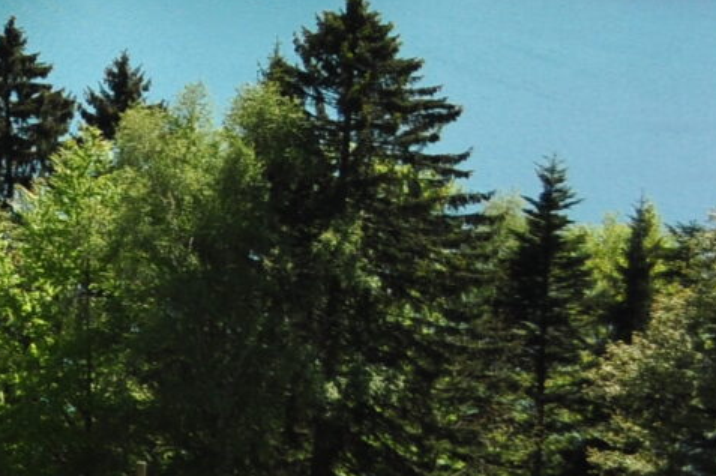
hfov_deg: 10.6
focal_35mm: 161
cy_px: -120
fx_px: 3199
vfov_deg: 8.4
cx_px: -1112
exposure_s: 1/800
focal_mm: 20
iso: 200
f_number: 7.1
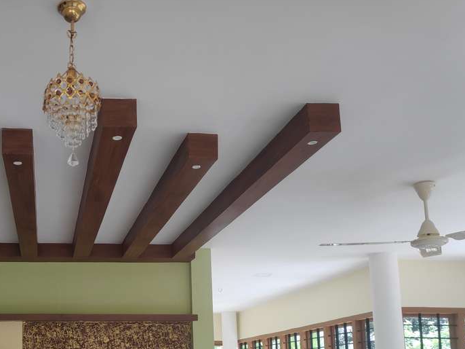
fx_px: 470
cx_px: 88
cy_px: 301
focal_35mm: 35
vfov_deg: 38.4
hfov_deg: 49.3
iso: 100
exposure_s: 1/103
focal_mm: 3.94
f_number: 1.9
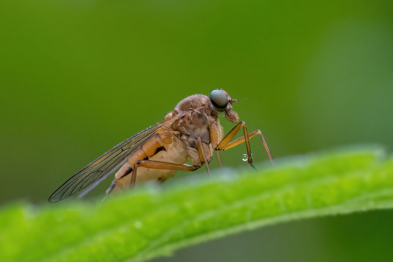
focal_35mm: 210
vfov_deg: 6.5
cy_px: 172
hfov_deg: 9.8
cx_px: 246
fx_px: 2292
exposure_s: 1/100
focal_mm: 105
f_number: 11
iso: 1600
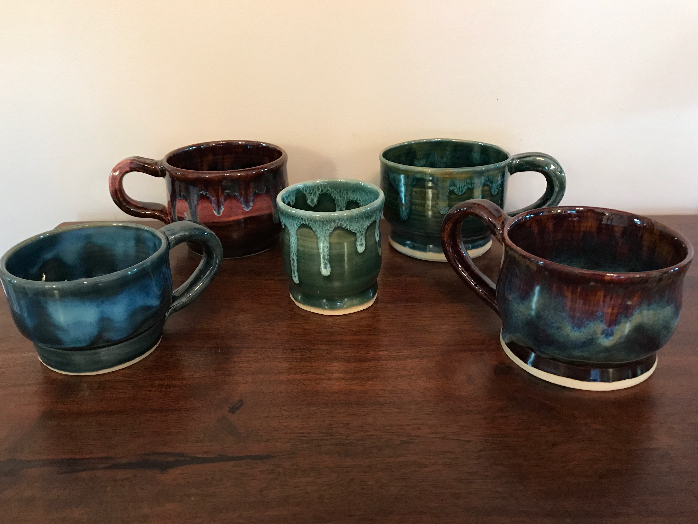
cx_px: 343
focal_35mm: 29
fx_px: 585
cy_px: 268
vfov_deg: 48.2
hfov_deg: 61.7
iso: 100
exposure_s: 1/5
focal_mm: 3.99
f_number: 1.8
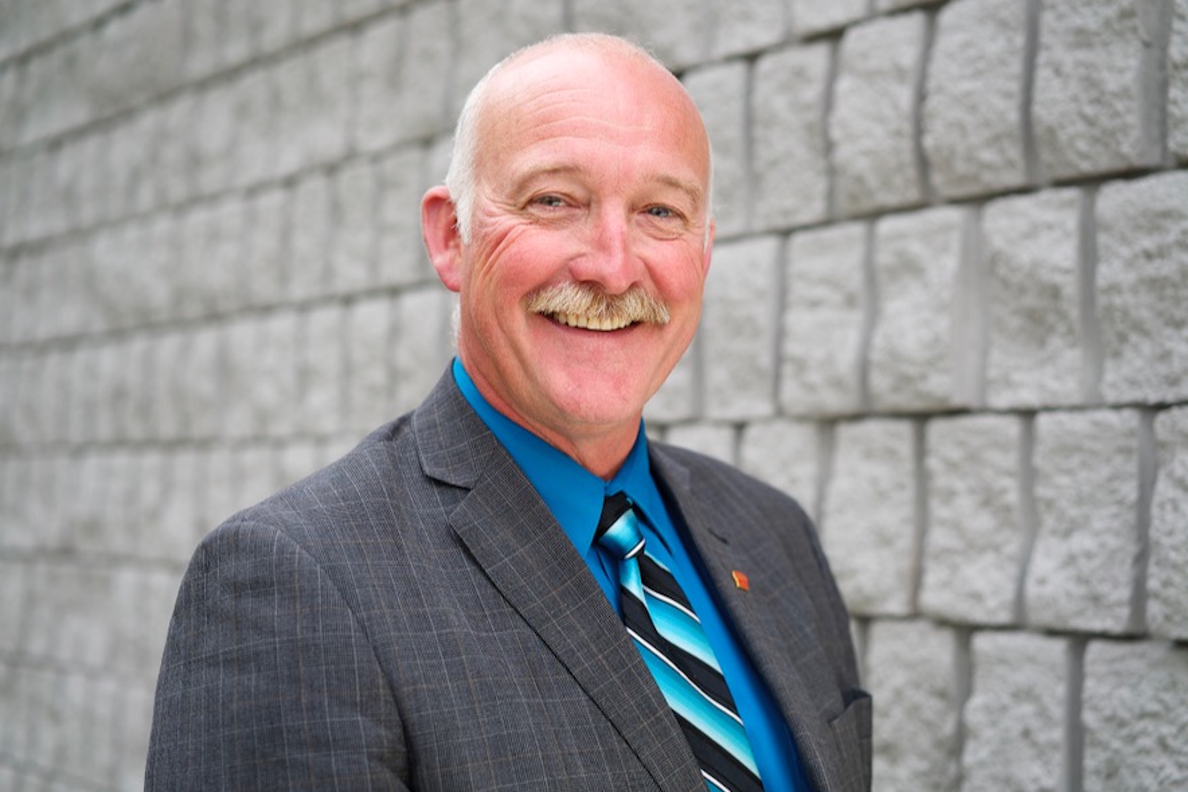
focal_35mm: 56
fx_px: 1848
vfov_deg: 24.2
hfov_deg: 35.6
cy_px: 394
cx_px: 590
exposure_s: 1/320
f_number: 2.8
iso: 100
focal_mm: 55
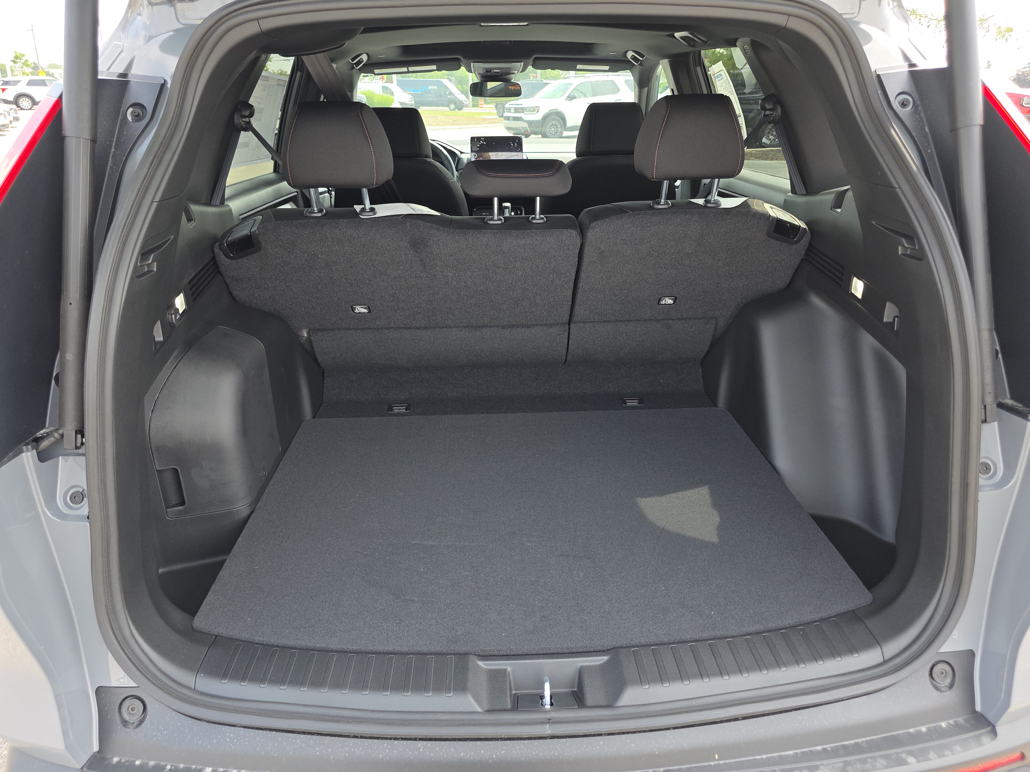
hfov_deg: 73.9
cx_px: 515
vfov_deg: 58.9
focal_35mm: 23
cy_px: 386
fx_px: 684
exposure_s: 1/359
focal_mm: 6.3
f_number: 1.7
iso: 50
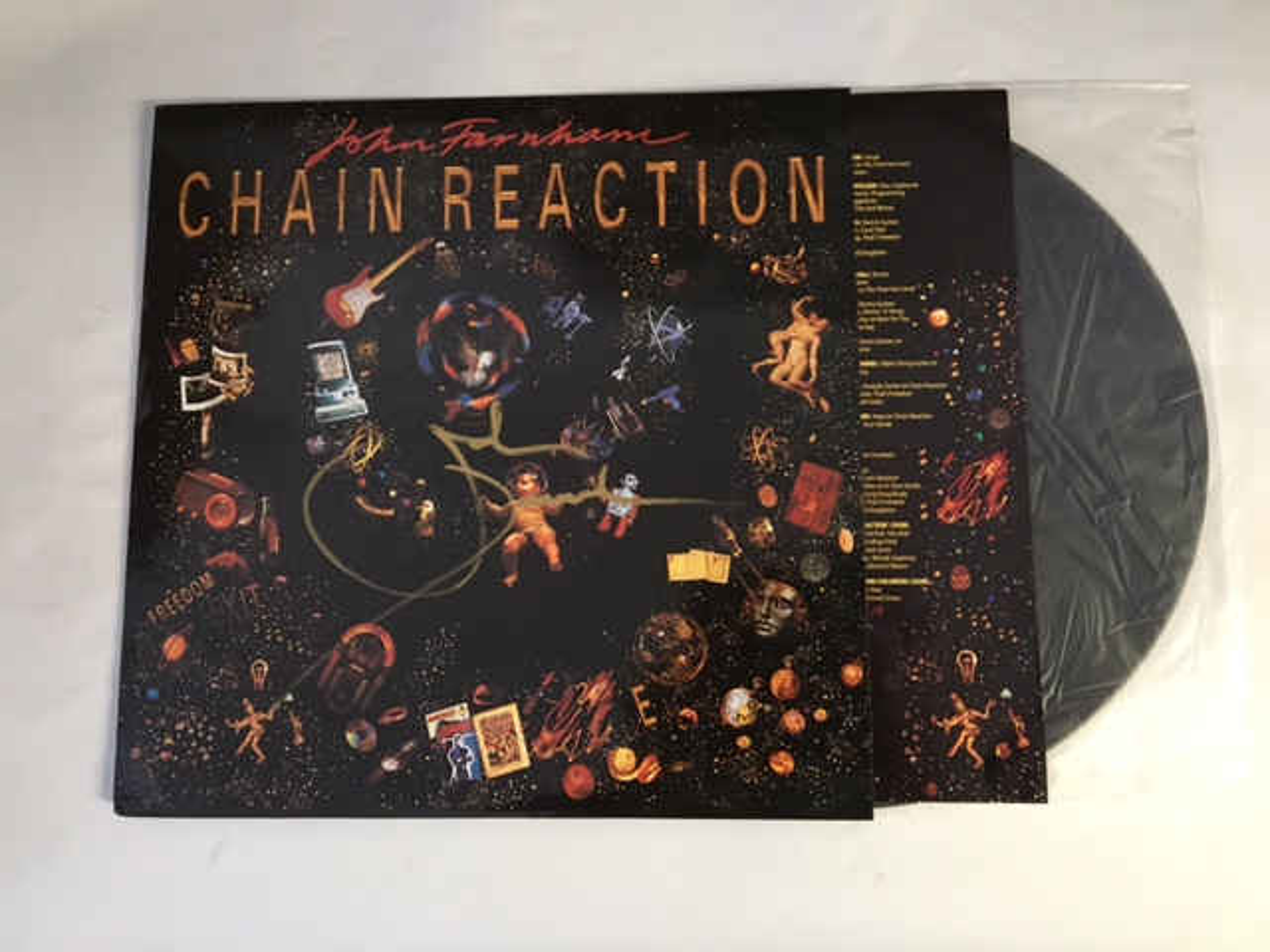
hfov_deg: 61.7
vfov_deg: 48.2
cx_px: 635
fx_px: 1064
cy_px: 476
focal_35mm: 29
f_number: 2.2
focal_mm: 4.15
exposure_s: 1/17
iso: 250
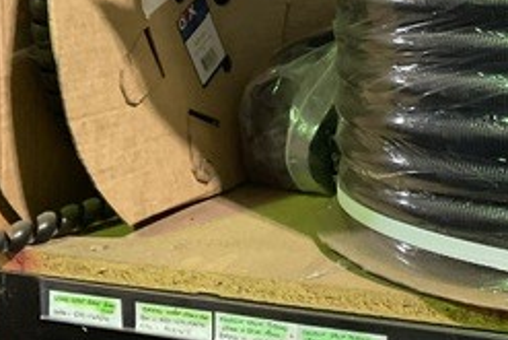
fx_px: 1101
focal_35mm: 78
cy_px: -66
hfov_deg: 25.2
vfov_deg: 16.8
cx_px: 450
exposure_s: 1/33
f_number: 1.8
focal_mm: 3
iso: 250
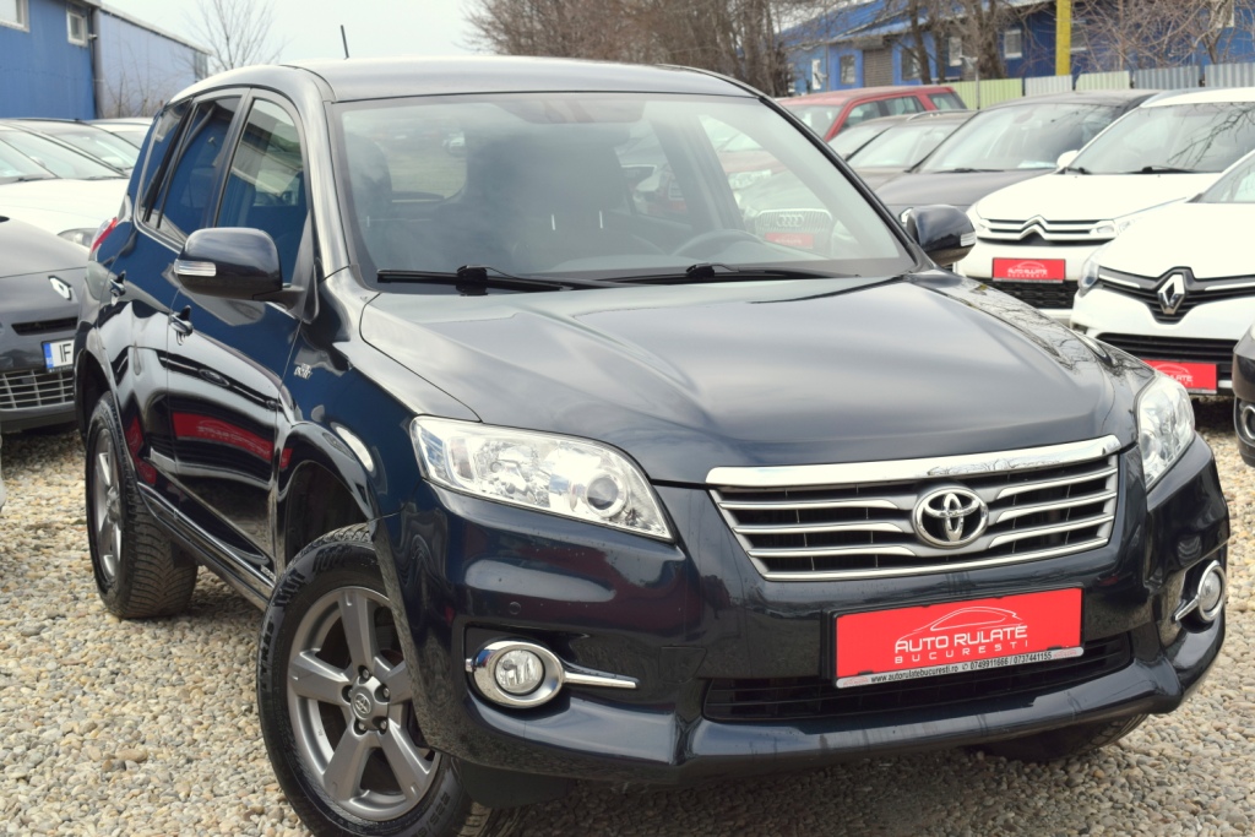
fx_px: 2092
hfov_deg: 33.4
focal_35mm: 60
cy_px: 418
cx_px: 628
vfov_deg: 22.6
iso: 220
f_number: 8
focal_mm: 40
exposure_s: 1/250
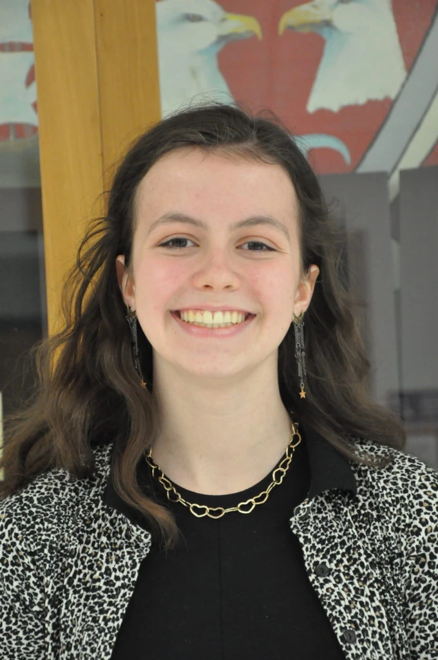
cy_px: 330
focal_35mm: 112
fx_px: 2059
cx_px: 219
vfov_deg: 18.2
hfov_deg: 12.1
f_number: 5.3
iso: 2500
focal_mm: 75
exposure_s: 1/30
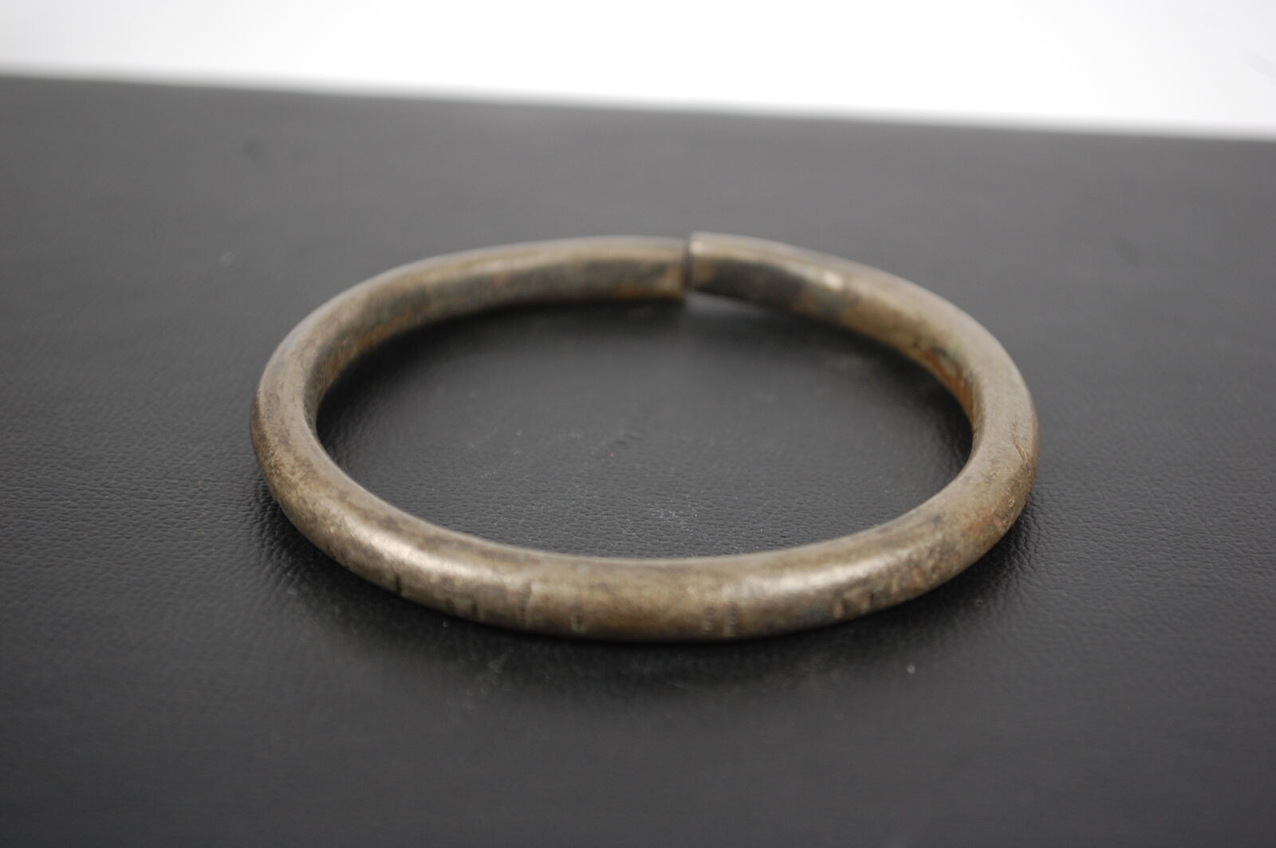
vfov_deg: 18.9
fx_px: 2550
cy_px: 424
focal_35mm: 72
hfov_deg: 28.1
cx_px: 638
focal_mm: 48
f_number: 5.6
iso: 360
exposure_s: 1/125
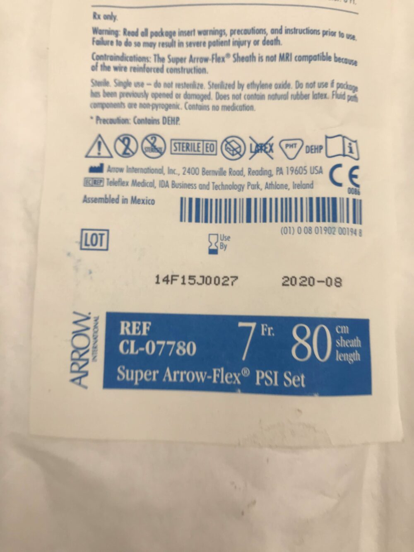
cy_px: 276
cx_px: 207
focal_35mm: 28
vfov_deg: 63.4
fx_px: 446
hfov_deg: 49.8
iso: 20
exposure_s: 1/144
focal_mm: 3.99
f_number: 1.8
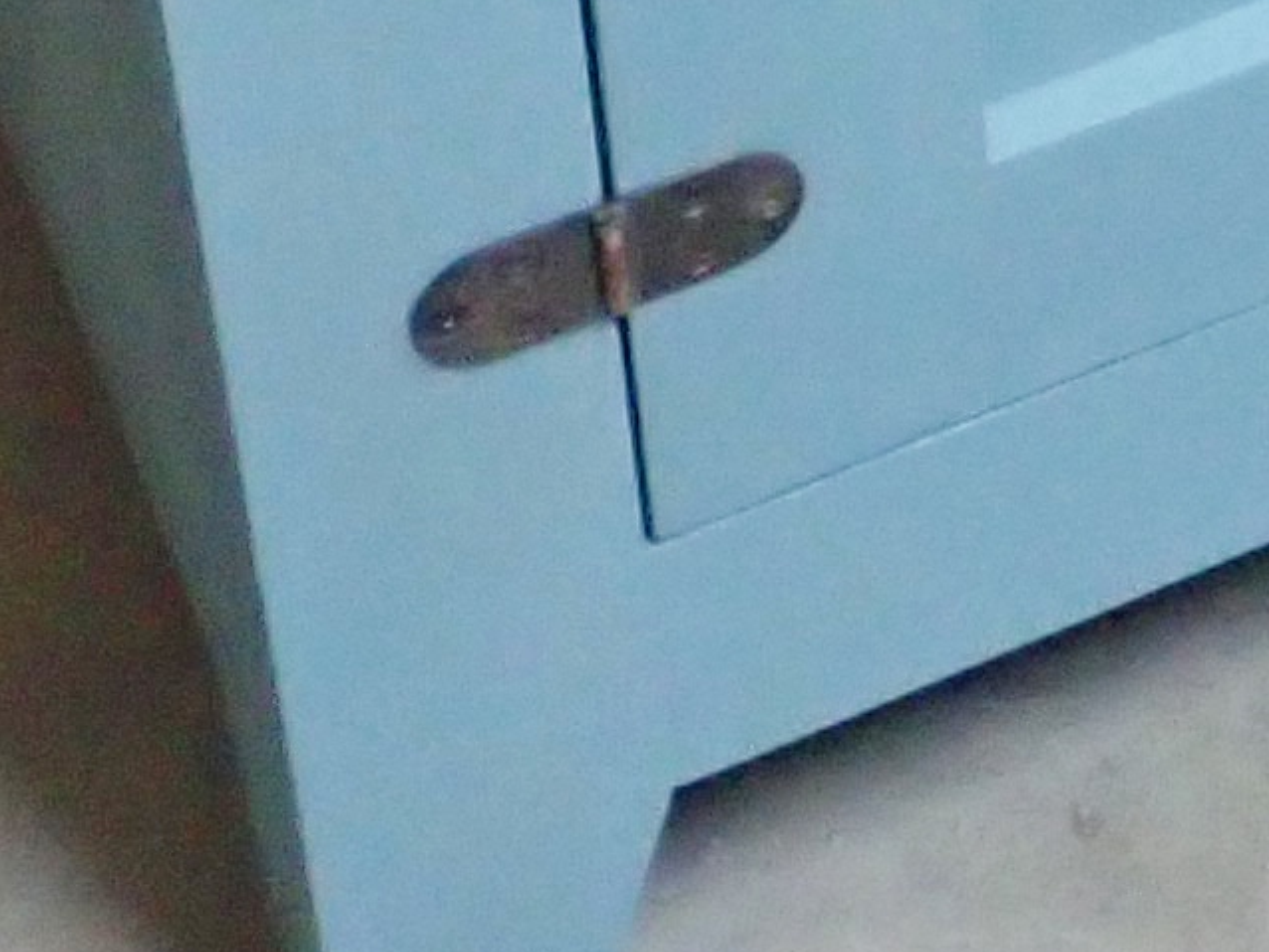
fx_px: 6895
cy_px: -1699
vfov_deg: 7.2
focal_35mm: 188
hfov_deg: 10.0
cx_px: 2160
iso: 500
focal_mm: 5.5
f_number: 2.3
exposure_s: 1/30
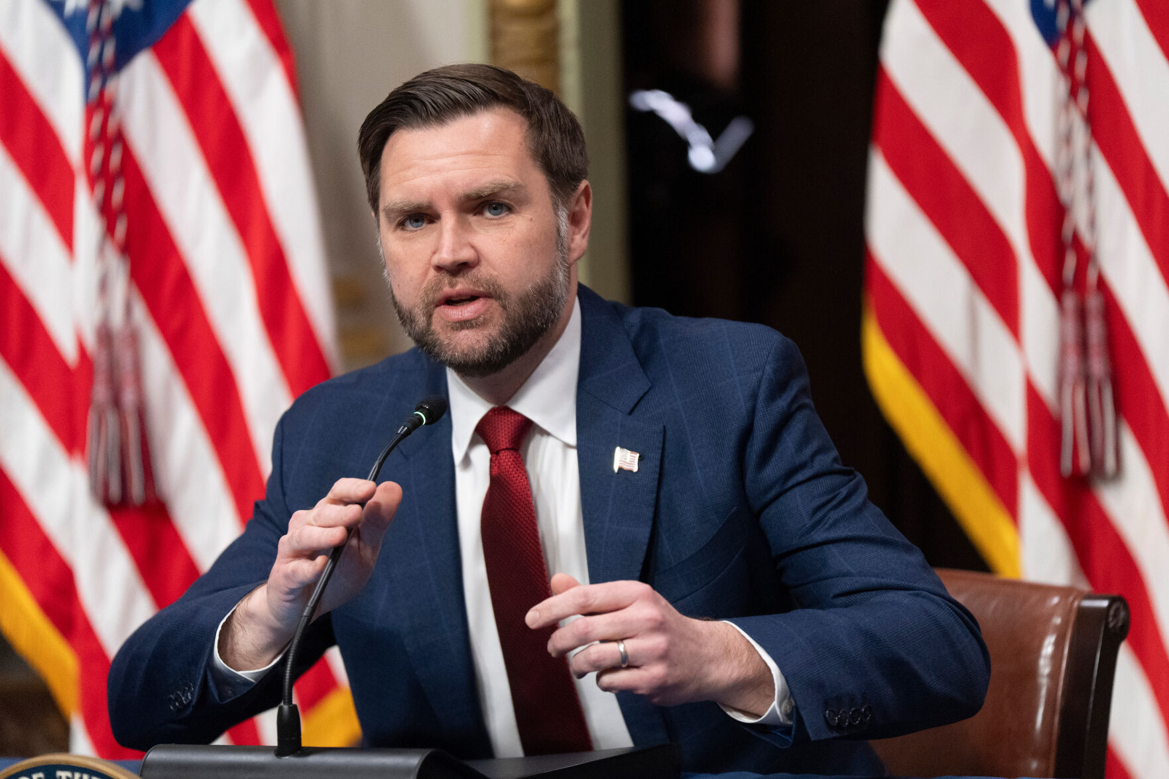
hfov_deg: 10.4
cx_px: 584
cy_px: 390
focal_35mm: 197
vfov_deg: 7.0
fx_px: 6396
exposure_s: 1/400
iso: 3200
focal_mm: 197
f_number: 2.8
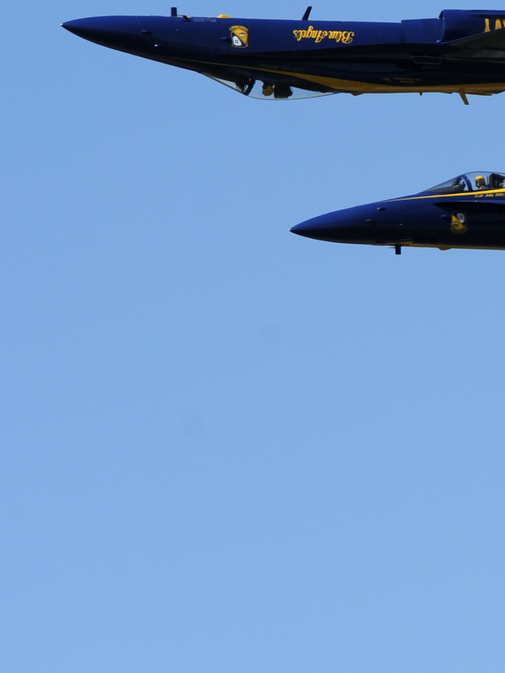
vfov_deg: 2.3
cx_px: 907
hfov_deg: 1.8
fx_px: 16475
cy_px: 86
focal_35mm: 847
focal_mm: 270
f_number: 7.1
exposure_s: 1/1250
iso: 200
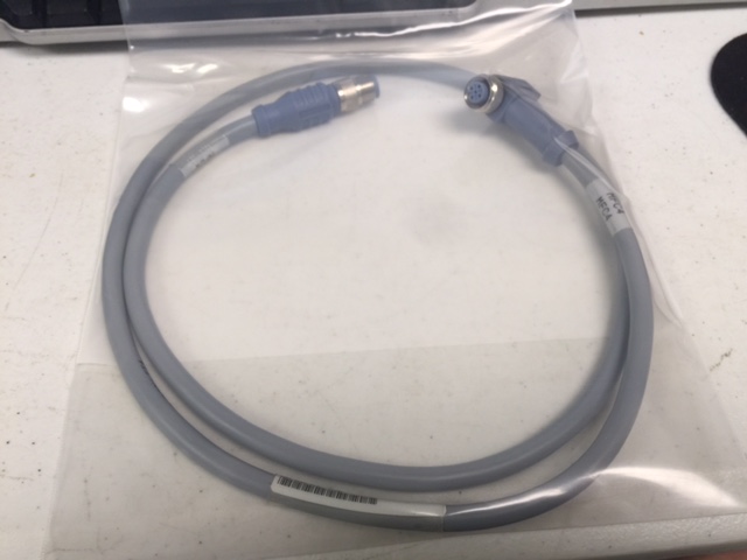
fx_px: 626
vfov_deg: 48.2
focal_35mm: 29
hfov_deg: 61.7
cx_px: 374
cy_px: 280
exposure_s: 1/30
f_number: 2.2
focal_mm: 4.15
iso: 32
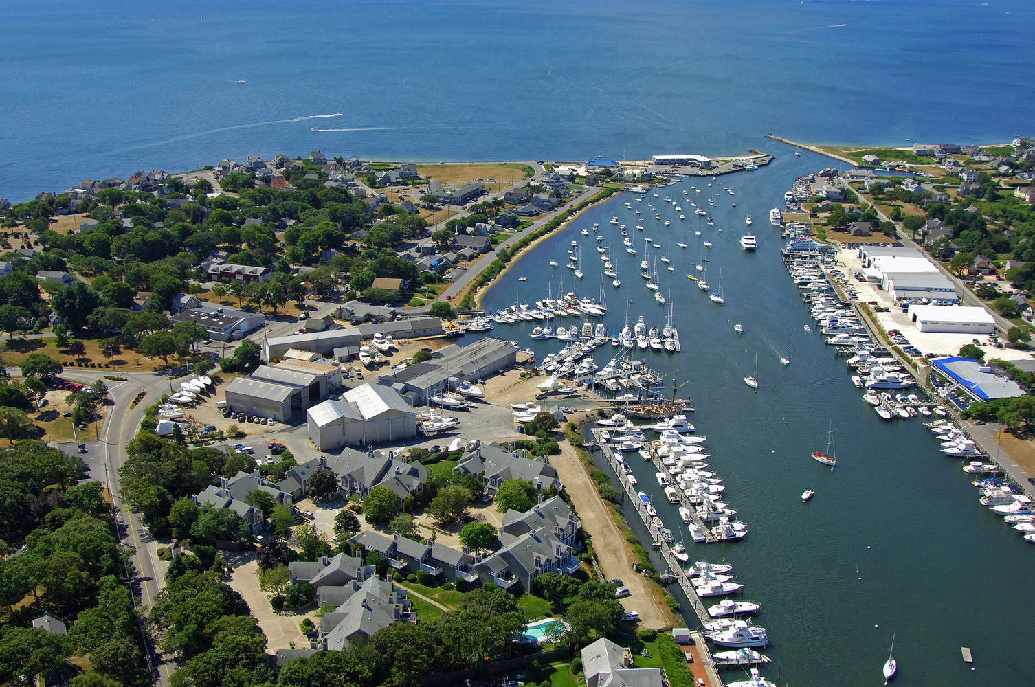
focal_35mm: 36
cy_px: 344
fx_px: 1034
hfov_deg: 53.2
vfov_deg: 36.8
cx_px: 518
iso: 400
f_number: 7.1
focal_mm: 24
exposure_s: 1/1000
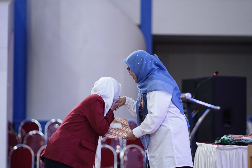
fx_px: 889
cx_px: 126
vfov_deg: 10.8
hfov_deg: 16.1
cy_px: 84
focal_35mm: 127
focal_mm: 85
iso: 500
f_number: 1.8
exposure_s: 1/100
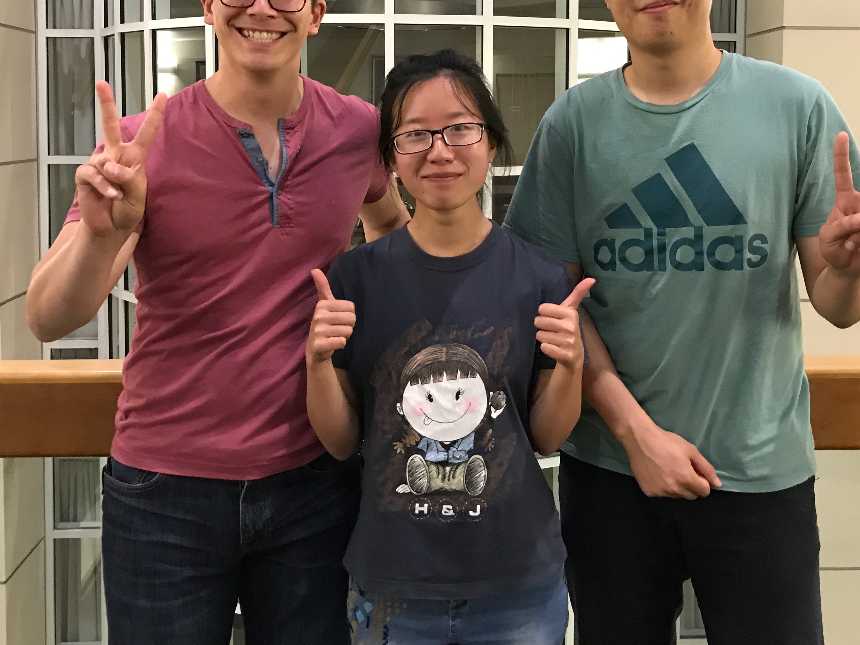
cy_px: 187
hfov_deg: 45.8
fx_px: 1019
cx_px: 450
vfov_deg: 34.6
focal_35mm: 41
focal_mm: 3.99
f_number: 1.8
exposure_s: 1/9
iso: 100
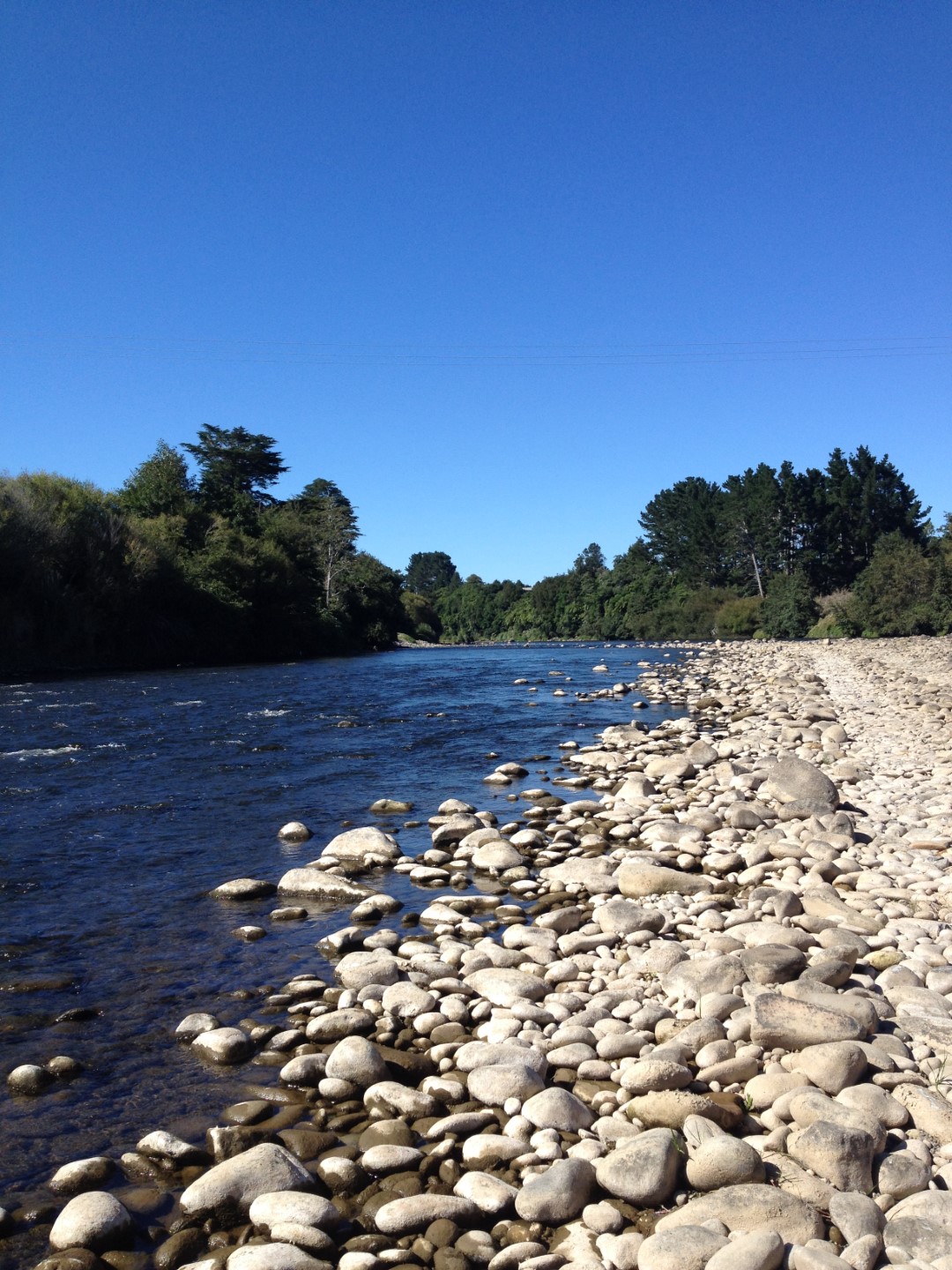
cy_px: 635
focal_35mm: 35
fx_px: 1283
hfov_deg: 40.7
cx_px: 476
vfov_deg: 52.6
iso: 50
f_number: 2.4
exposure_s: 1/1623
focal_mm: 4.28
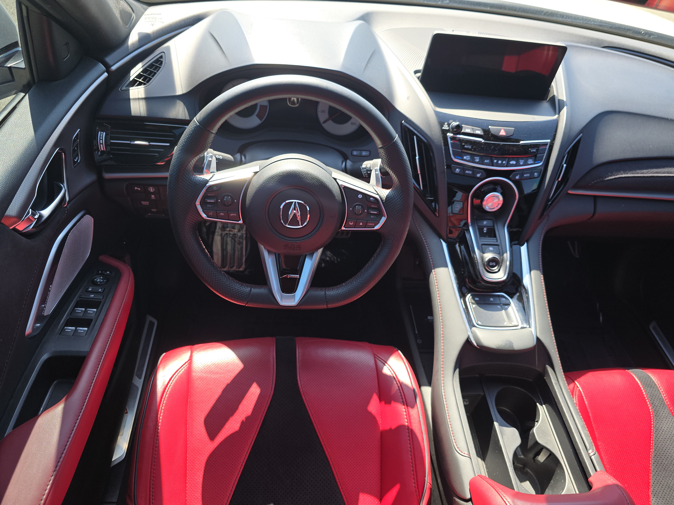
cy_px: 252
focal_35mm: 23
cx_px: 337
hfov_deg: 73.9
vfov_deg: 58.9
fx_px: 448
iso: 20
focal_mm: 6.3
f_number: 1.7
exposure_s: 1/180
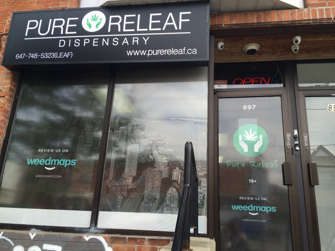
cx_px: 168
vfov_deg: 48.2
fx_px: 281
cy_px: 126
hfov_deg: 61.7
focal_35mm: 29
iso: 32
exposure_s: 1/391
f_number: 2.2
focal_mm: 4.15
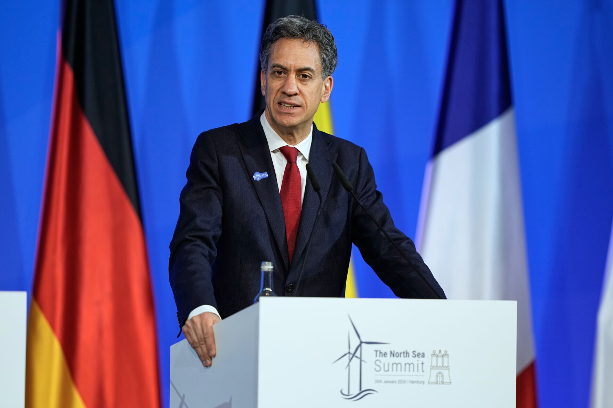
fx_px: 6810
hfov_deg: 5.2
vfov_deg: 3.4
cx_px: 306
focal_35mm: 400
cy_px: 204
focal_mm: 400
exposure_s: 1/400
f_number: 2.8
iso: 640
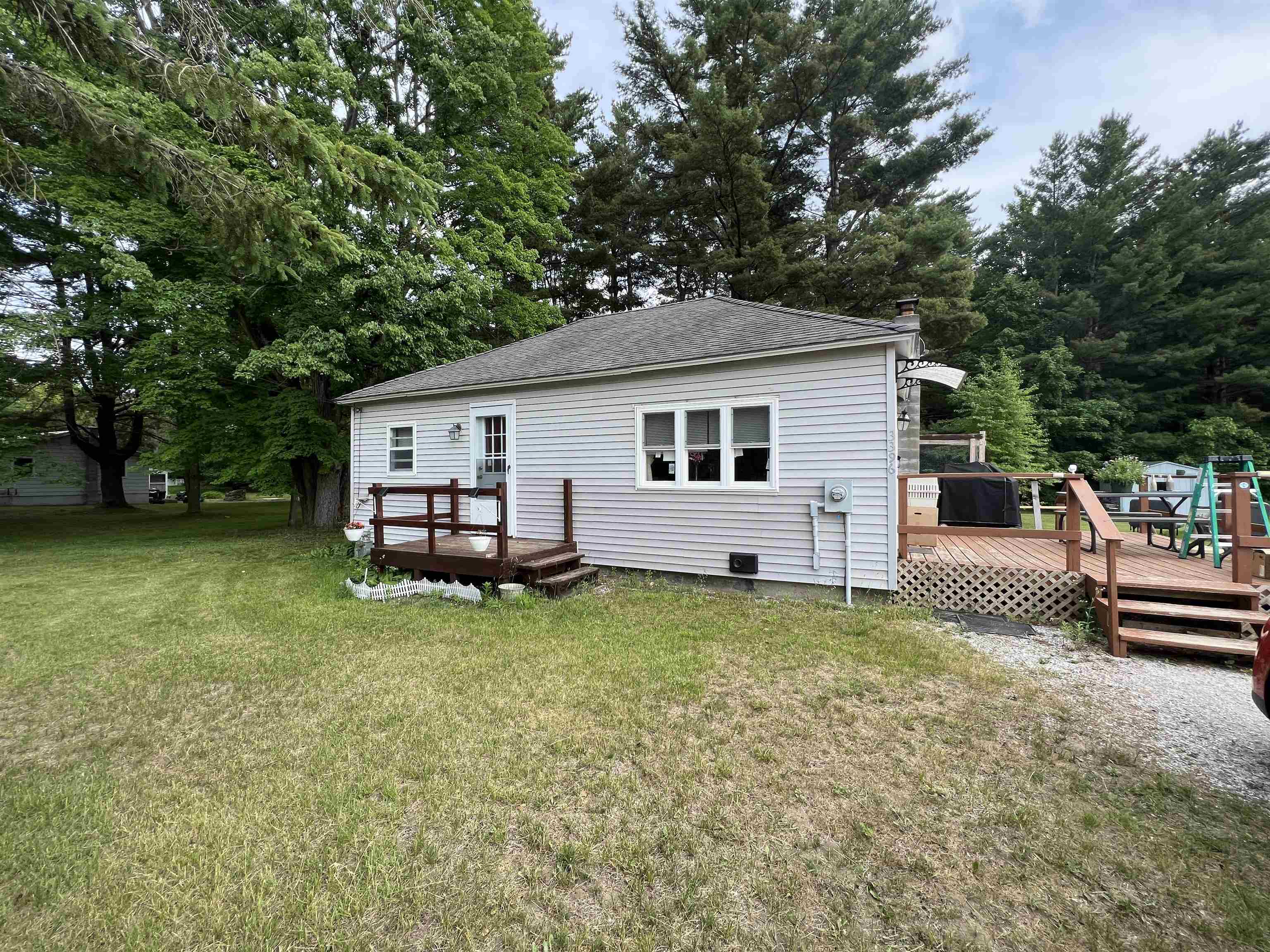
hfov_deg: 106.2
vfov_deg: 89.9
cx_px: 635
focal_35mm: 13
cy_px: 476
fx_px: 477
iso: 32
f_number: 1.8
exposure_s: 1/501
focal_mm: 1.57
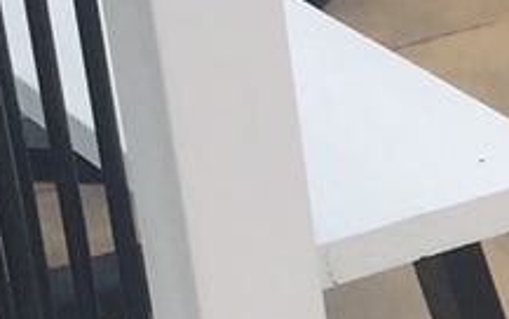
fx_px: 3207
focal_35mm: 231
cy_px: 378
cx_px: 1095
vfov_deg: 5.7
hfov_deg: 8.5
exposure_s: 1/1364
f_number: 2.2
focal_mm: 4.15
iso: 32
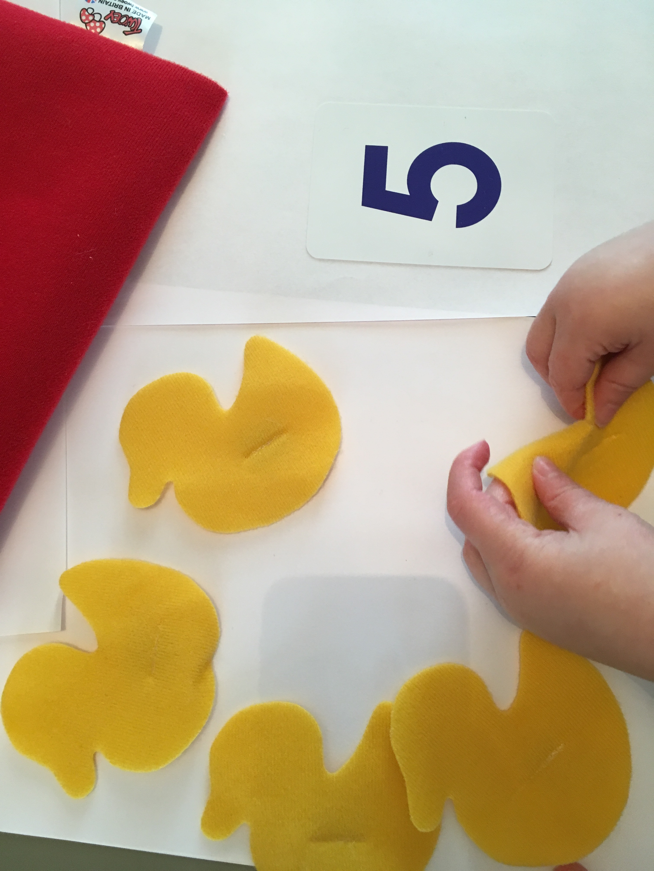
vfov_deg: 61.7
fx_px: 731
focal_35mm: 29
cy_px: 436
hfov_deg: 48.2
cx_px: 327
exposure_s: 1/33
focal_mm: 4.15
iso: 125
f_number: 2.2
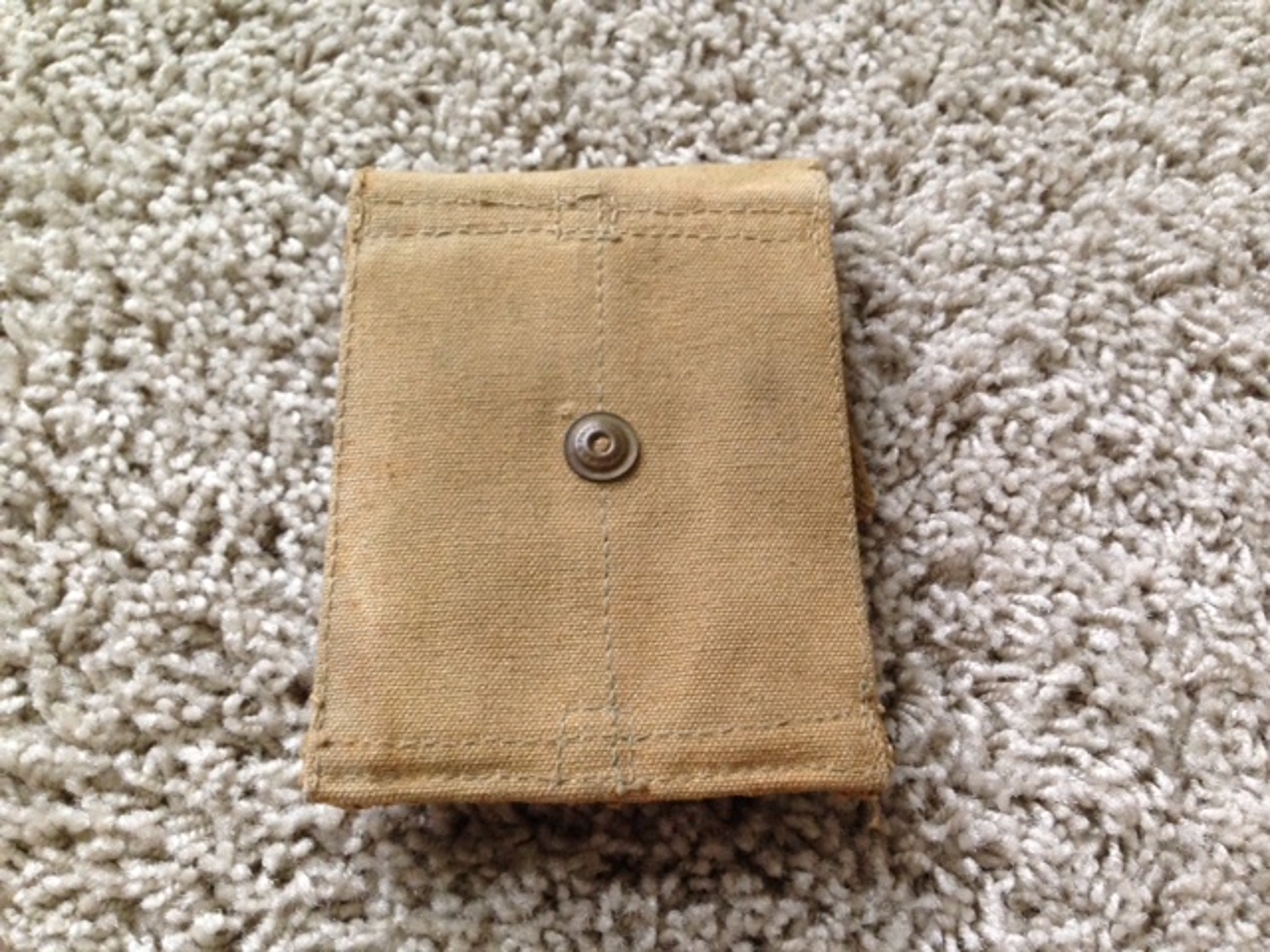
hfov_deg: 55.4
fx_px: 1211
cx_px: 635
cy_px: 476
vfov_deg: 42.9
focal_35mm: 33
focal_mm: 4.12
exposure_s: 1/20
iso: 250
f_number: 2.4
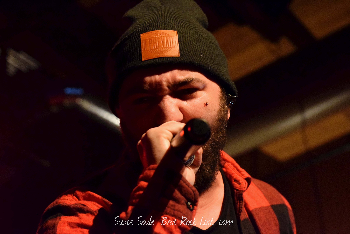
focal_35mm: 75
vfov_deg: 18.2
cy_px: 117
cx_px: 175
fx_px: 729
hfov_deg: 27.0
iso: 6400
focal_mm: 50
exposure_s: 1/60
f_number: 4
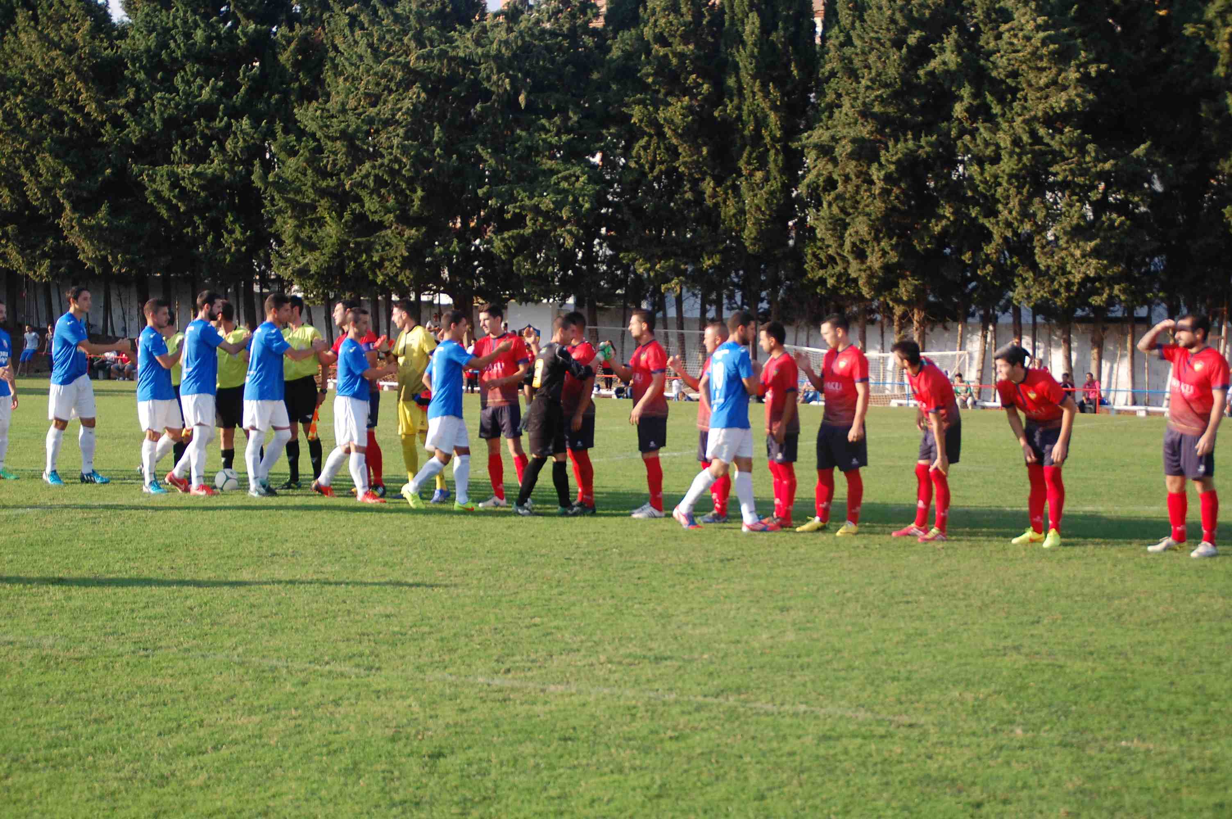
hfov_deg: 31.9
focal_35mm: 63
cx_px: 616
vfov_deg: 21.5
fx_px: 2154
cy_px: 410
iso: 400
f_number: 4.5
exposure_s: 1/800
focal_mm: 42
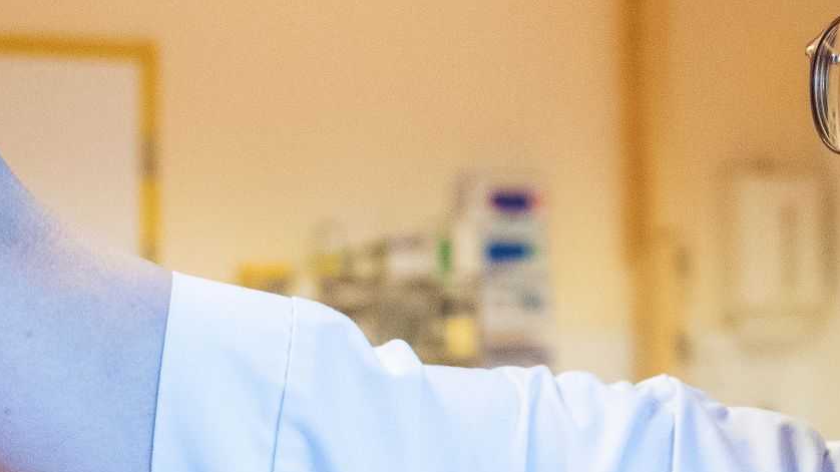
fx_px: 2004
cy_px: 230
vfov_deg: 13.4
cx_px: 344
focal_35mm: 90
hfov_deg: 23.6
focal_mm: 24
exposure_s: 1/400
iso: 2000
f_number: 2.8
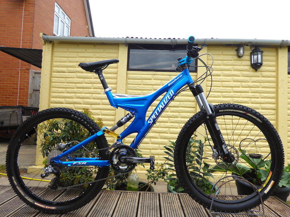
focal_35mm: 25
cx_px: 145
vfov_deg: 54.9
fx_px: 209
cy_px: 108
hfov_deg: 69.4
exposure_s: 1/160
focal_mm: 4.3
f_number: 3.3
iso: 100
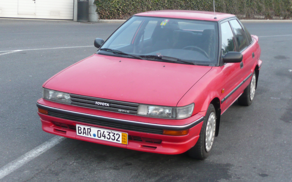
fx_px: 469
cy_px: 84
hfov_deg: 34.5
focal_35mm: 59
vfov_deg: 22.0
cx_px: 146
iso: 200
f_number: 4.3
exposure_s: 1/20
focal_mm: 9.1
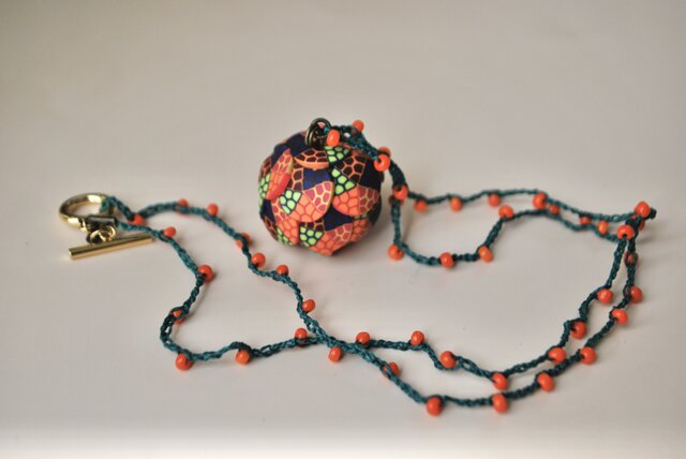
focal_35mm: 57
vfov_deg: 23.8
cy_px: 230
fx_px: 1087
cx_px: 343
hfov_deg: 35.0
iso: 200
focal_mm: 38
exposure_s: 1/80
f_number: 5.3
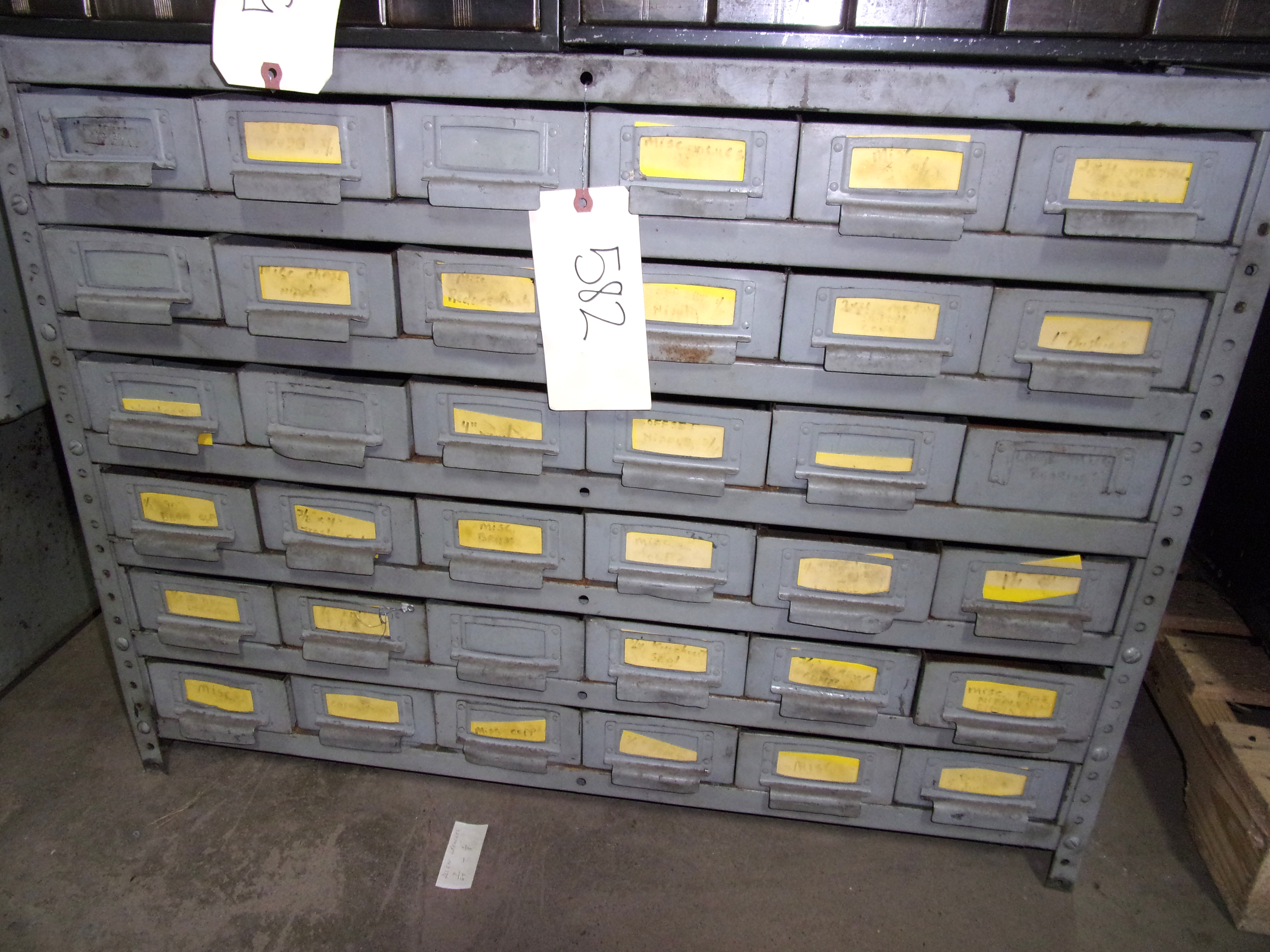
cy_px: 476
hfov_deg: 71.6
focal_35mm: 24
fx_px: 881
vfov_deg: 56.8
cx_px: 635
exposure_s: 1/34
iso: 200
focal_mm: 4.3
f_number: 3.3
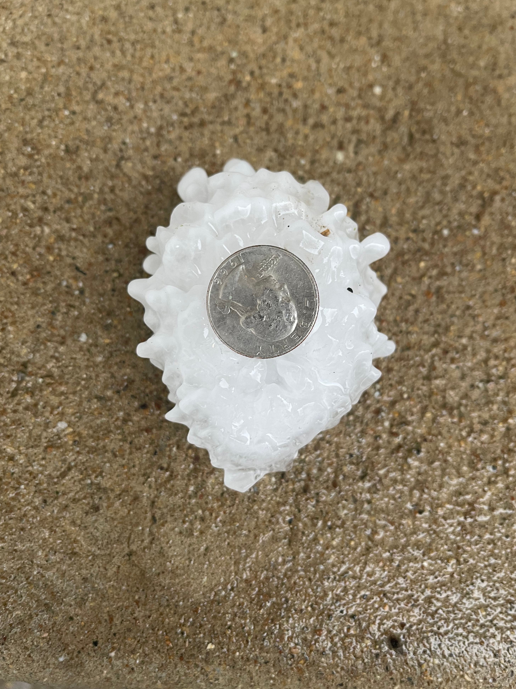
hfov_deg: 51.3
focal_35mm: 27
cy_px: 339
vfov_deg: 65.3
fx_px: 537
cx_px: 262
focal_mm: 5.1
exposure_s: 1/79
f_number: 1.6
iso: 125
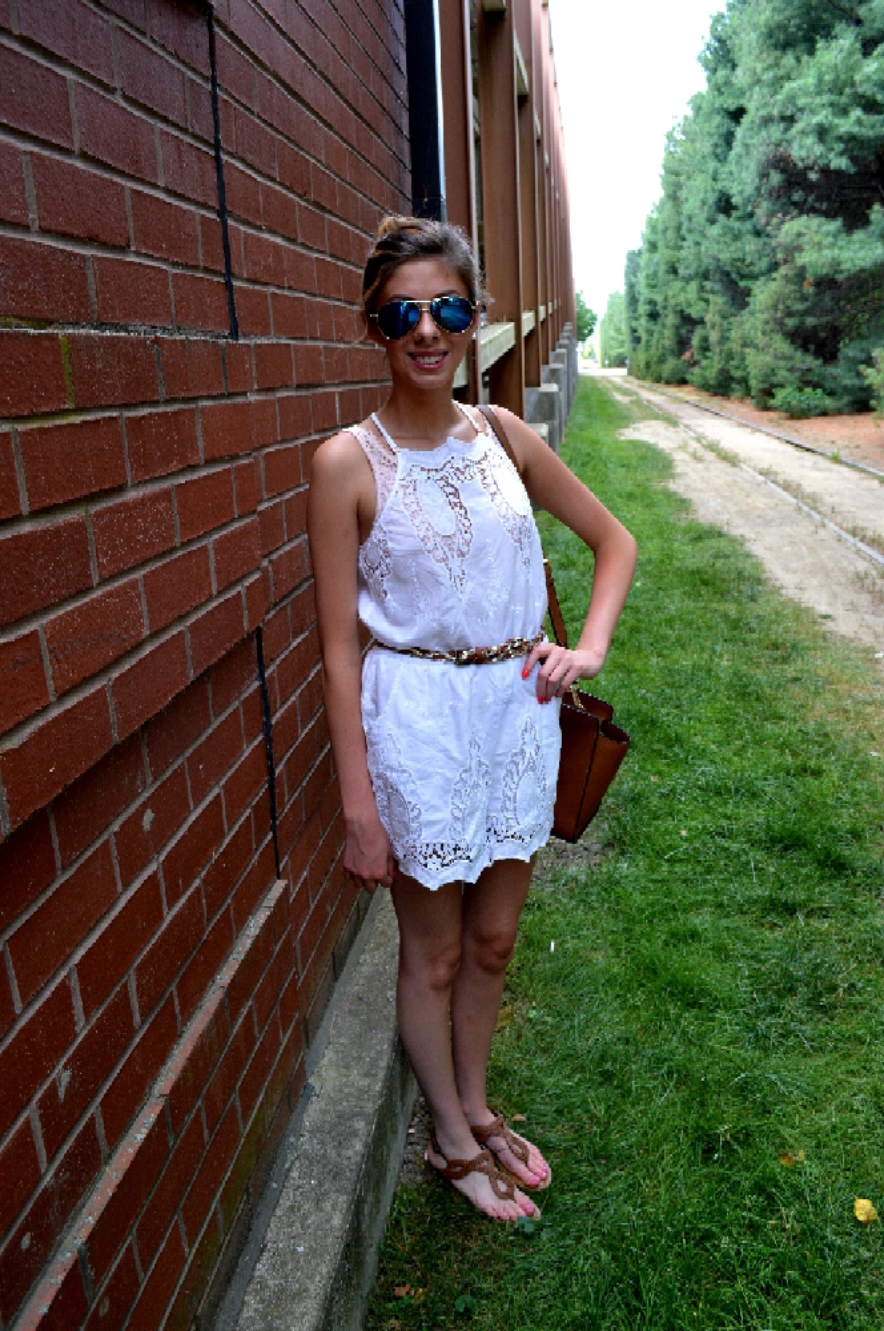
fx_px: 997
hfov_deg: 47.8
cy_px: 666
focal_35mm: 27
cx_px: 442
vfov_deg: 67.4
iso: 280
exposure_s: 1/125
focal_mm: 18
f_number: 5.6
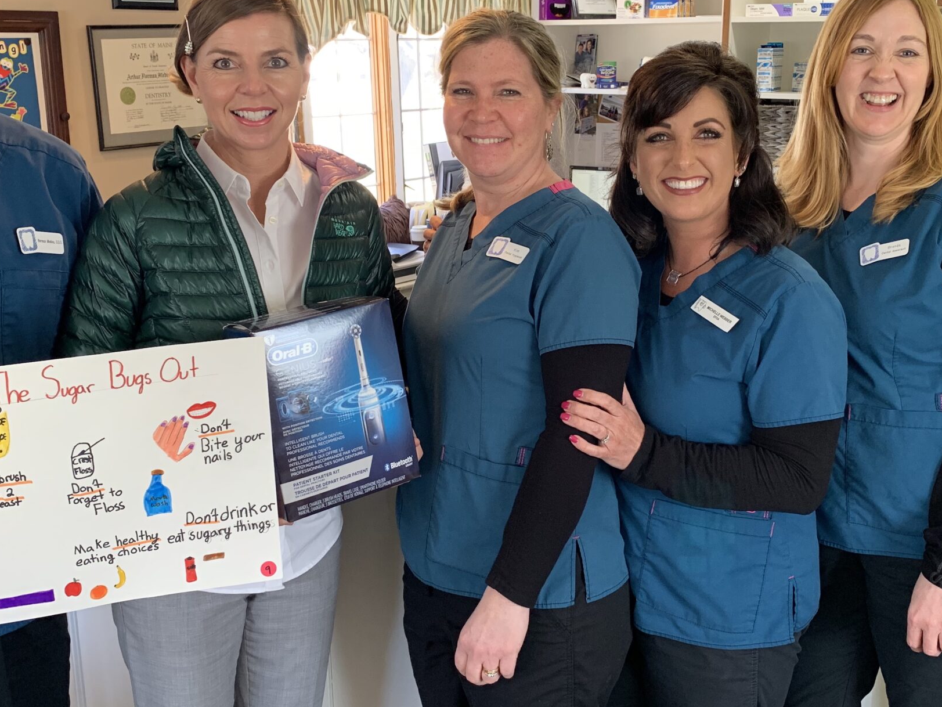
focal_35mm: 41
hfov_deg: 45.7
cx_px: 513
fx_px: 1116
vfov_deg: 35.1
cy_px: 326
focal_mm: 4.25
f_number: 1.8
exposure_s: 1/60
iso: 100
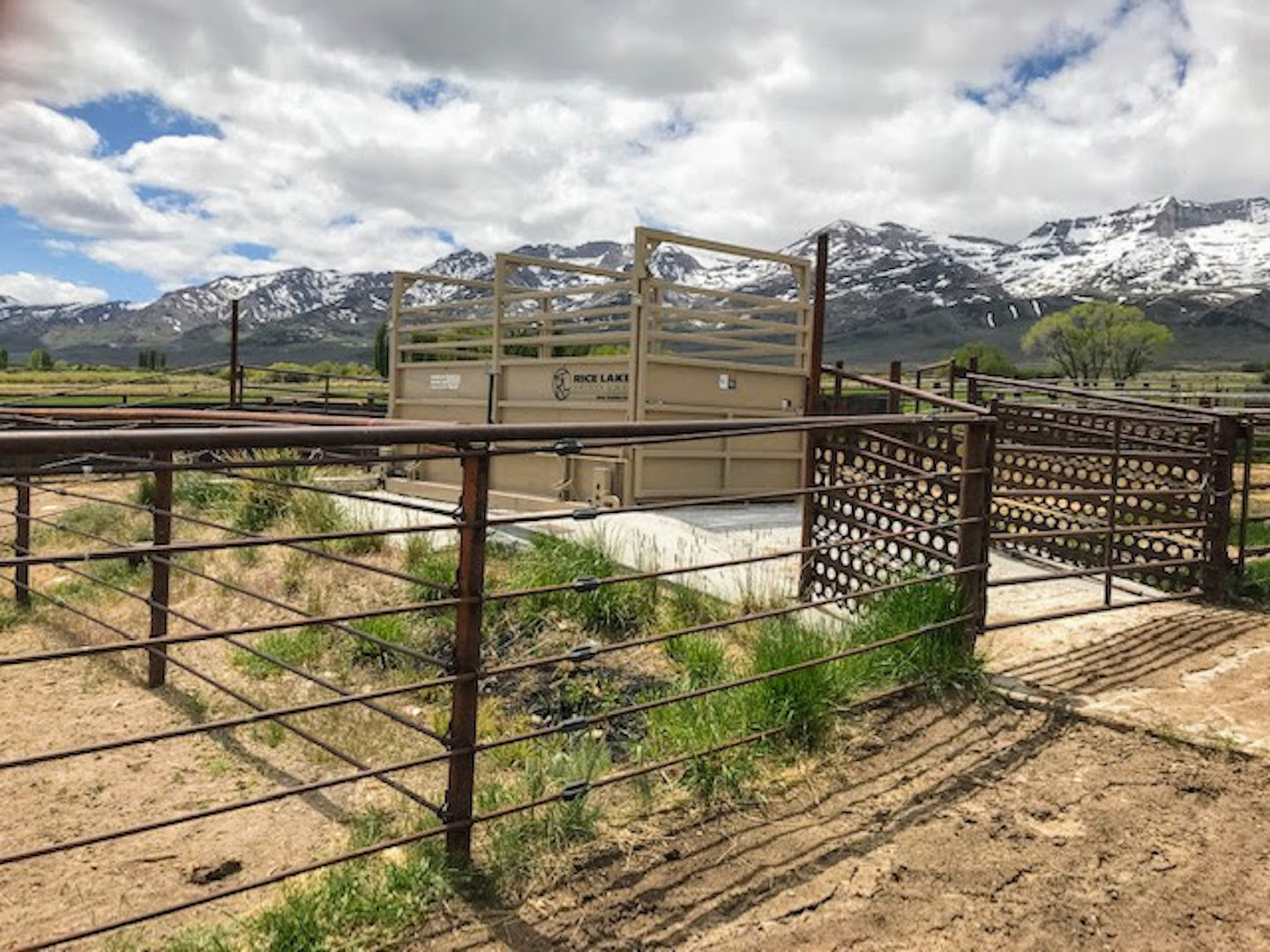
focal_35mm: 28
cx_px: 635
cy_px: 476
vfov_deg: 49.7
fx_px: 1027
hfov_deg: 63.4
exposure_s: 1/4808
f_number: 1.8
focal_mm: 3.99
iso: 20
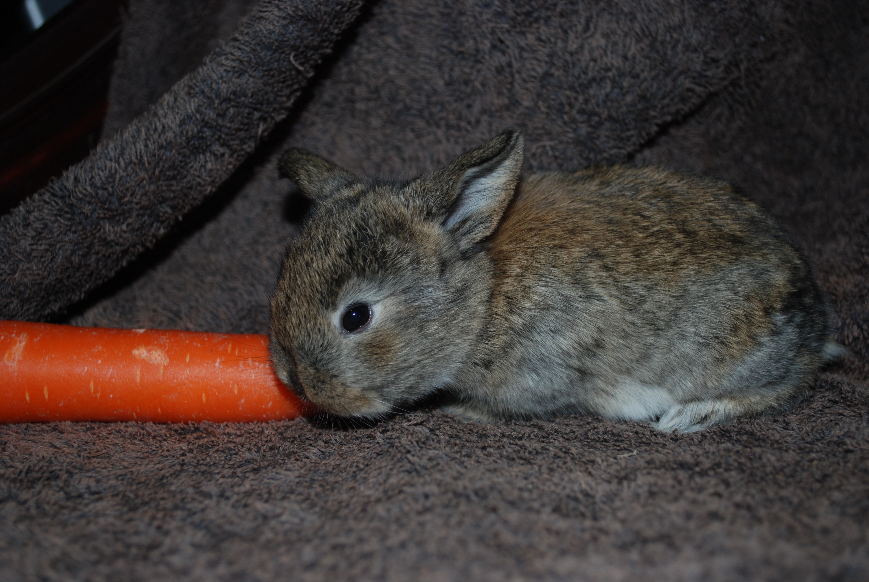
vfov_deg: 26.6
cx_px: 434
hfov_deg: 38.8
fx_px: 1233
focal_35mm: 51
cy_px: 291
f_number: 5
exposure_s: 1/60
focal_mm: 34
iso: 200
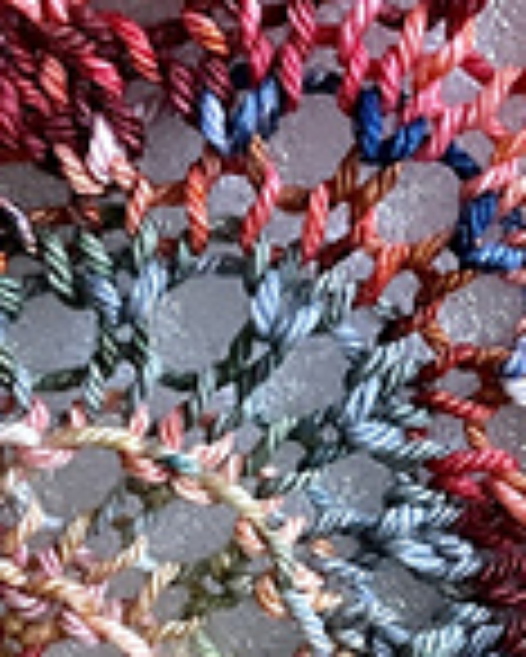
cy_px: 680
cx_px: 508
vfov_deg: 16.9
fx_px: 2158
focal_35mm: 111
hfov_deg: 13.7
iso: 320
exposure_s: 1/60
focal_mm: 4.2
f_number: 1.6
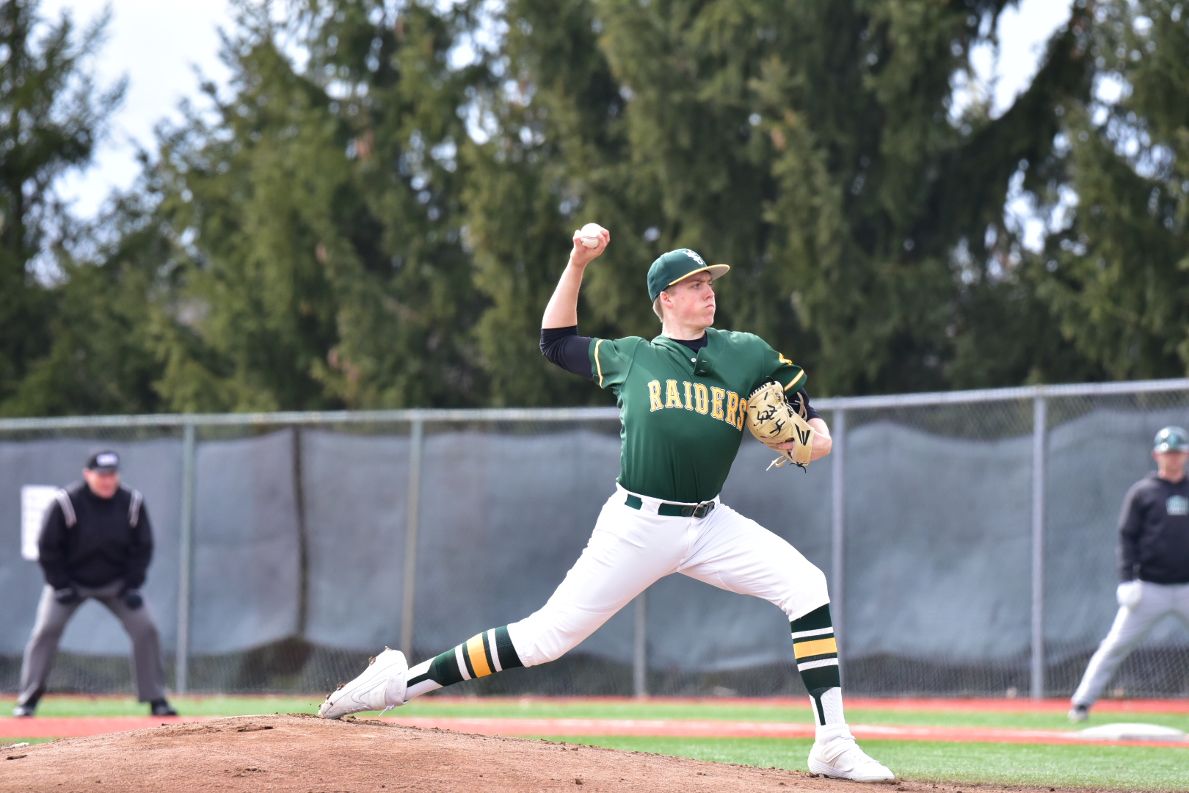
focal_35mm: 310
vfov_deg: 4.4
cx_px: 594
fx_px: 10238
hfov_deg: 6.6
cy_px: 396
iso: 1600
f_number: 5.6
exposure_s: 1/2500
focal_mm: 310
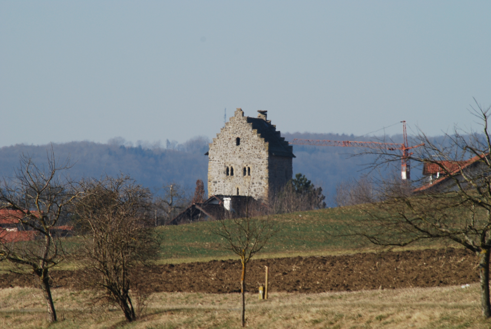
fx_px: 8194
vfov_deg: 2.3
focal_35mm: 600
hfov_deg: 3.4
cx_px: 246
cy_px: 164
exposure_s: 1/250
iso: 160
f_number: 10
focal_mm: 400
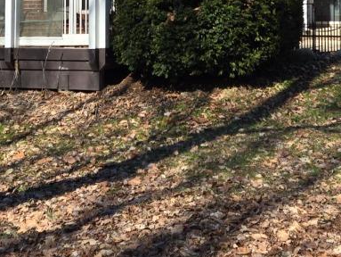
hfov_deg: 21.7
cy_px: -78
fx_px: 887
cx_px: 197
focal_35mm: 90
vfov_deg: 15.6
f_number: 1.8
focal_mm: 5.4
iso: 25
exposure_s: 1/1167
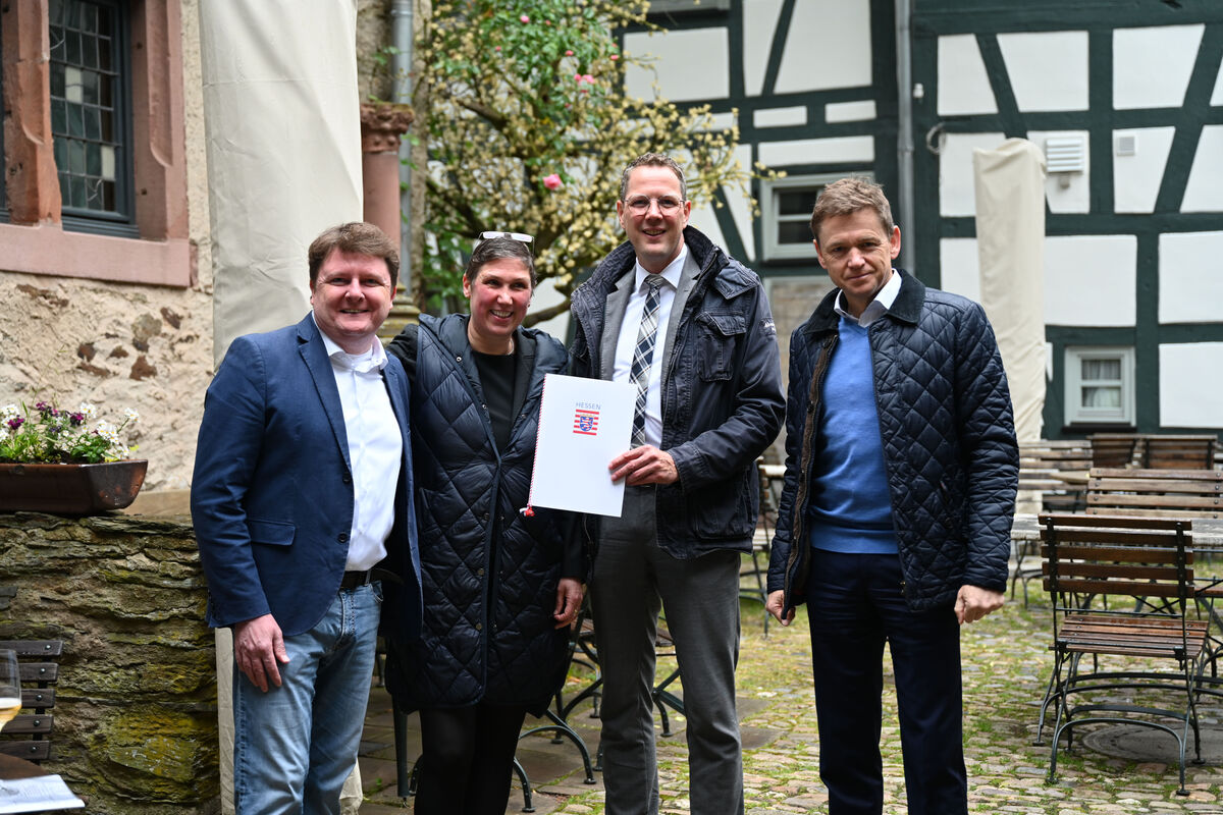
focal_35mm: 55
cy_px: 408
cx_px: 612
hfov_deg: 36.2
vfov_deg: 24.6
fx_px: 1868
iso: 400
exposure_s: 1/250
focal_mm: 55
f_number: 3.2
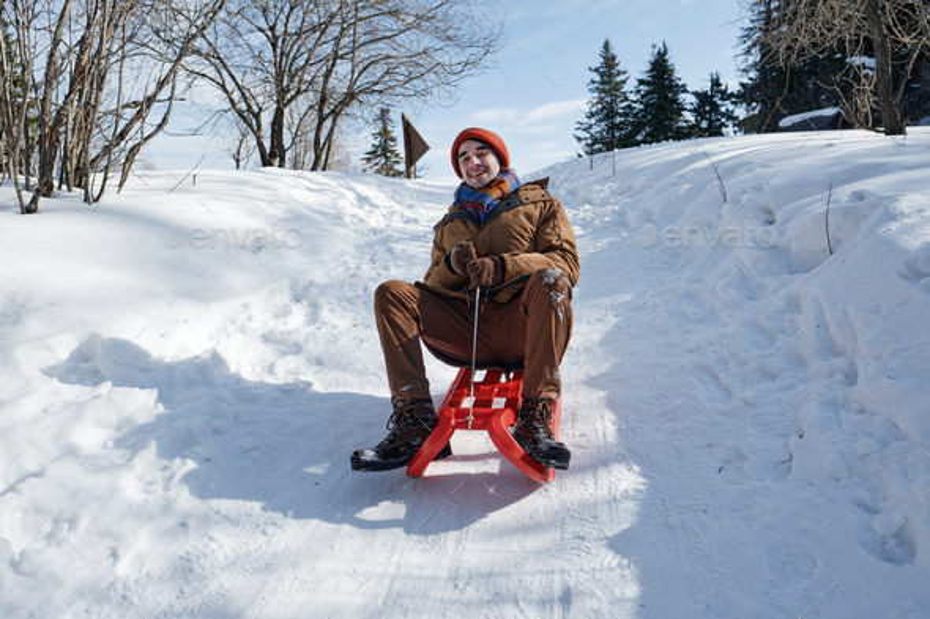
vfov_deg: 53.1
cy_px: 310
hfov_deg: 73.8
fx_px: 620
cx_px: 465
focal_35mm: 24
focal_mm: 16
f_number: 4
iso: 160
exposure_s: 1/800
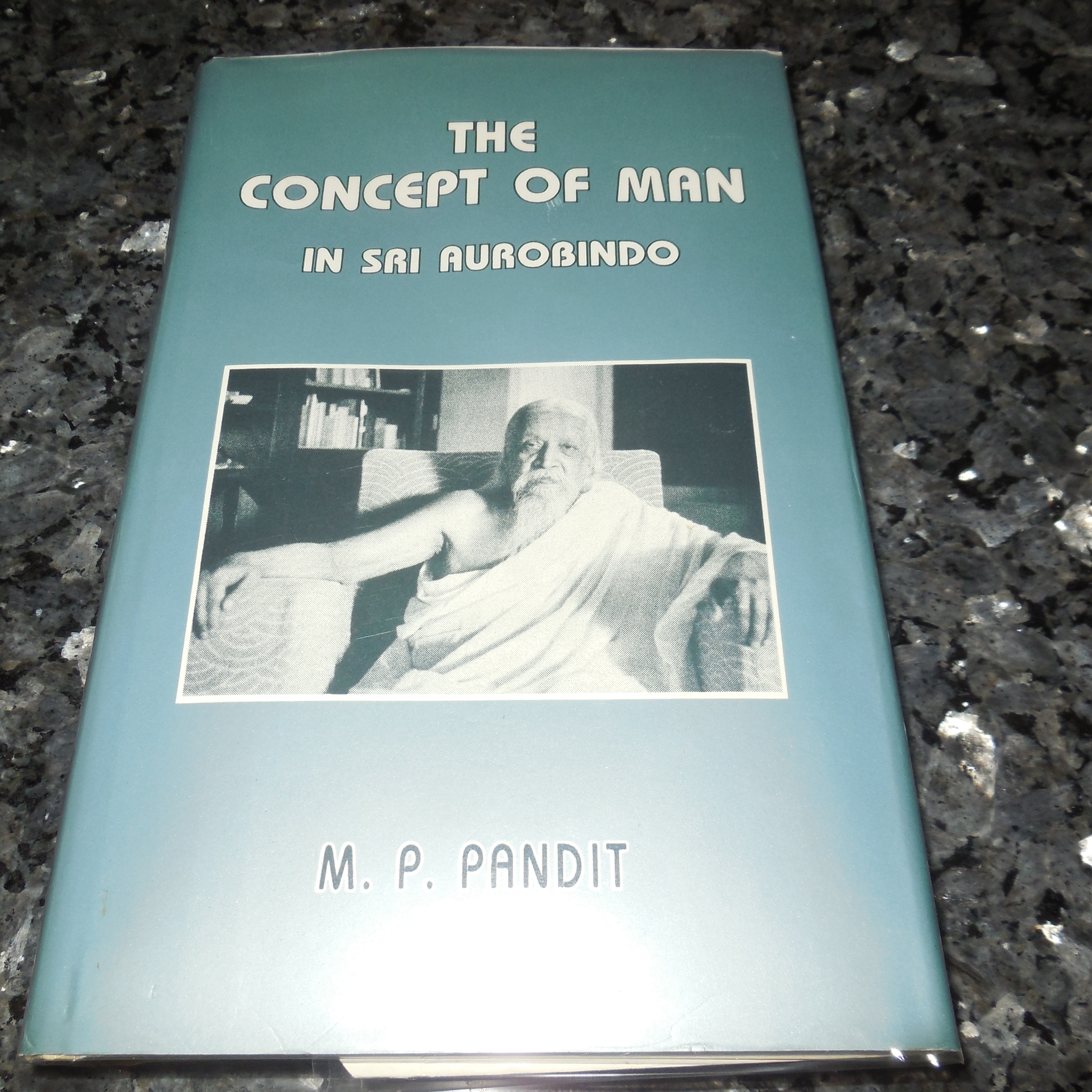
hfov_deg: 54.0
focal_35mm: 30
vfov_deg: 54.0
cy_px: 548
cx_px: 539
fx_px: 1071
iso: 125
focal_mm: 4.5
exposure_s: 1/25
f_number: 3.1
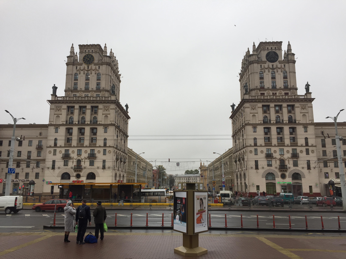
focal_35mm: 29
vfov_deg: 48.2
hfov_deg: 61.7
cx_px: 173
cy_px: 130
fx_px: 290
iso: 32
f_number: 2.2
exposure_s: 1/210
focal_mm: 4.15
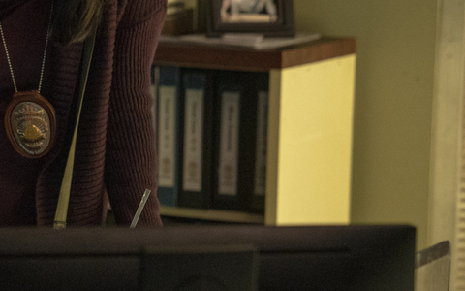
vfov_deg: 8.0
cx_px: -95
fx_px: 2066
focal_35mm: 163
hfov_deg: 12.5
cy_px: 121
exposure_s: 1/80
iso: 5000
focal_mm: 64
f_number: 3.2
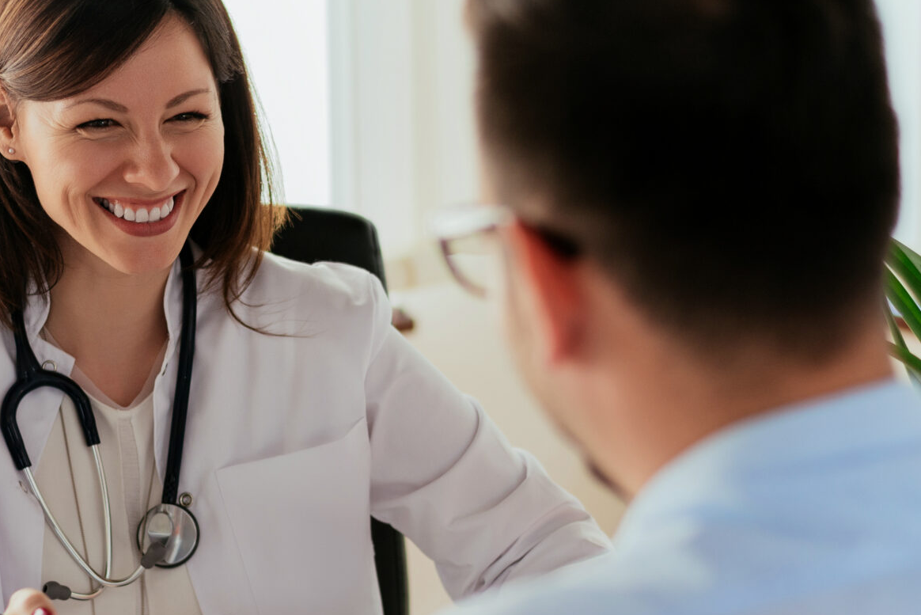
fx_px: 2815
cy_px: 345
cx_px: 313
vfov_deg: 12.5
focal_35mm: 110
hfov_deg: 18.5
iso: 200
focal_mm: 50
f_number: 2.2
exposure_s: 1/500
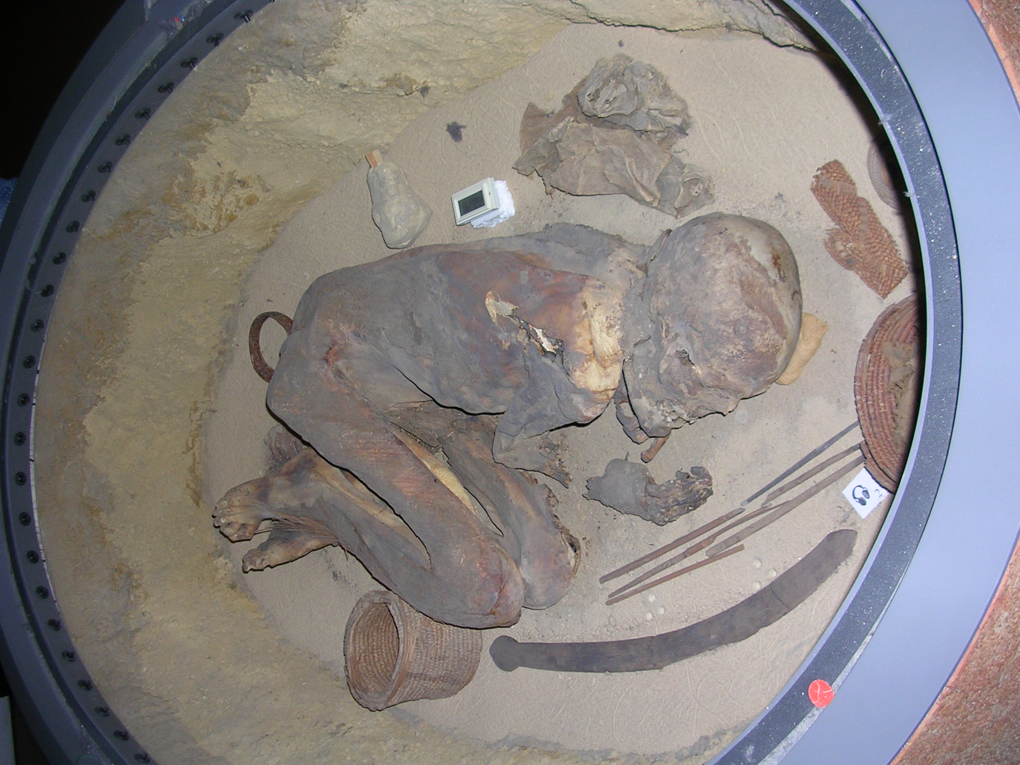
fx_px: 1120
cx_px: 510
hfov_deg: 49.0
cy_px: 382
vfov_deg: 37.7
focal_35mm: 38
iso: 50
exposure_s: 1/60.1
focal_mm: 5.8
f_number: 2.8
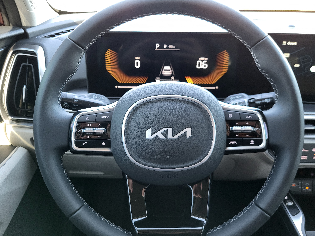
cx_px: 158
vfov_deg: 53.1
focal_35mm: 26
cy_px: 118
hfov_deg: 67.3
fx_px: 237
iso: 320
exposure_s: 1/120
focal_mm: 5.4
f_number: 1.8
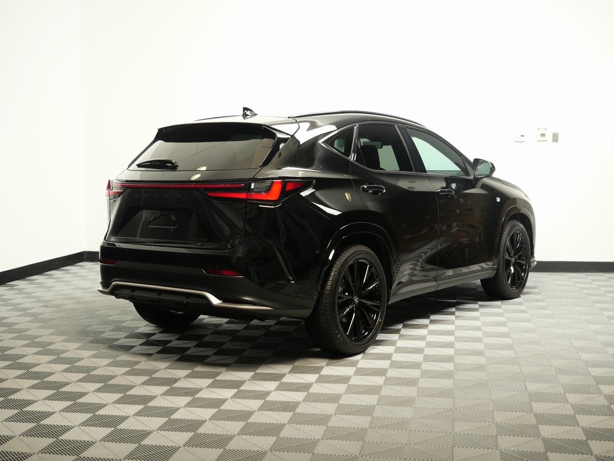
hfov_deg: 42.9
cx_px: 307
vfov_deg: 32.9
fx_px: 780
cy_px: 230
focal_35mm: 44
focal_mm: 22
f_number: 4.2
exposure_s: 1/200
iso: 320
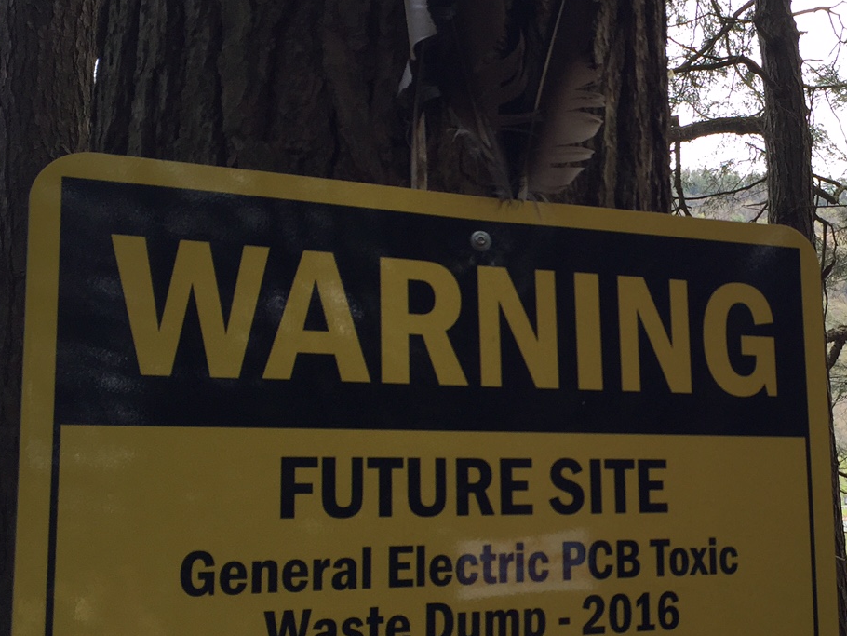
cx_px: 675
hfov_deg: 35.6
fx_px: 1273
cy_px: 388
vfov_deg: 28.0
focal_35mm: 52
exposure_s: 1/243
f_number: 2.2
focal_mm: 4.15
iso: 32
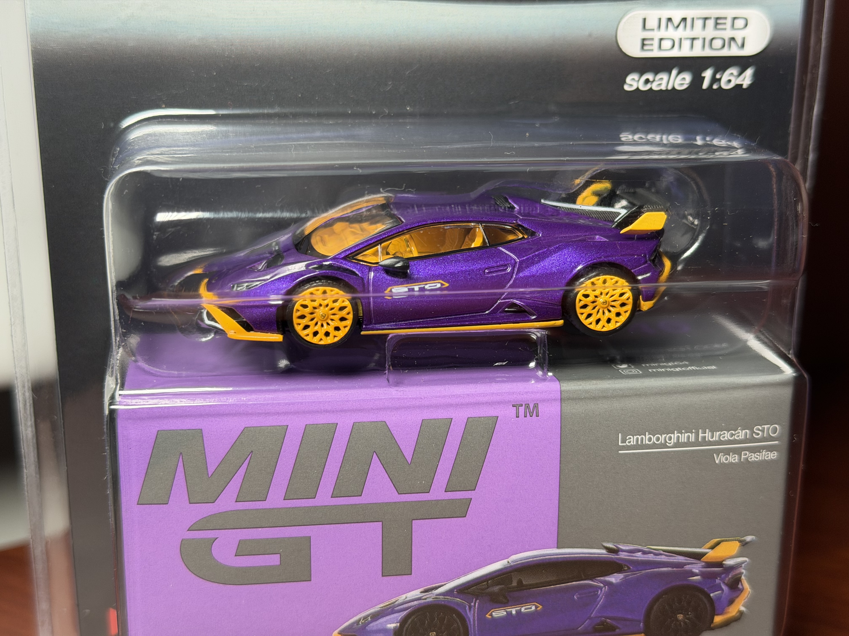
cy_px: 318
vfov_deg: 30.3
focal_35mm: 48
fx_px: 1177
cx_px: 424
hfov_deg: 39.7
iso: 80
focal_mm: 6.76
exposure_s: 1/122
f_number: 1.78
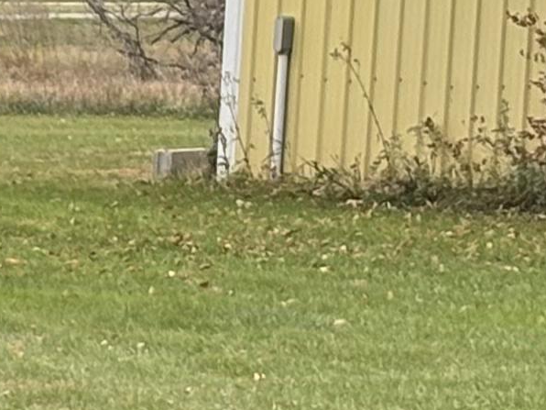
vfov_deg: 4.2
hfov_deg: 5.3
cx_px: -1112
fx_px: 5552
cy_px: 781
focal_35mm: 352
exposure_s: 1/67
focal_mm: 5.96
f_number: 1.6
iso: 50
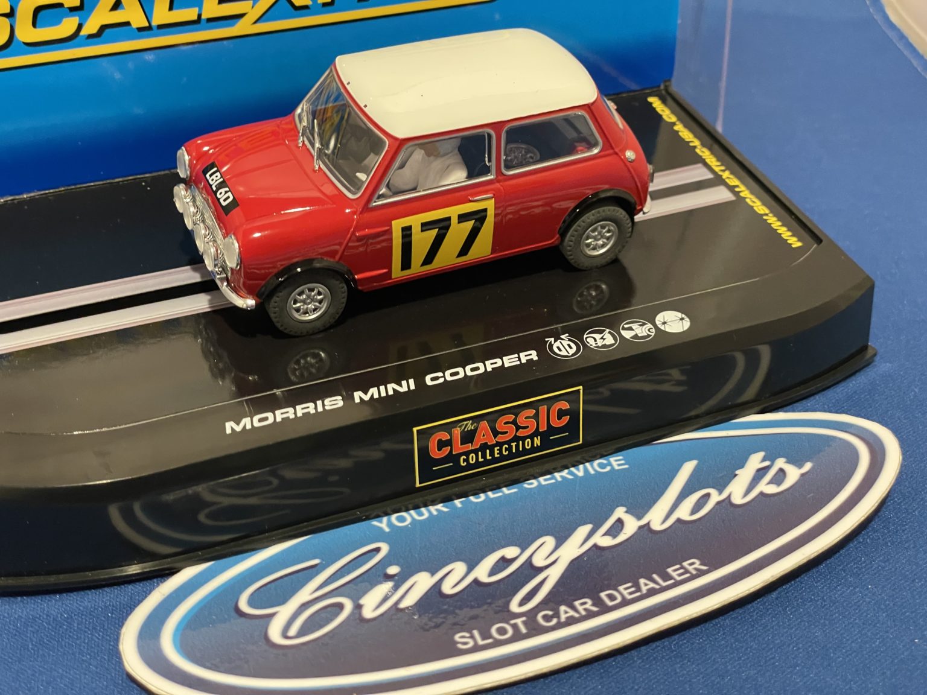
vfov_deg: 28.0
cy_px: 348
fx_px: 1393
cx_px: 464
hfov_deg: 36.8
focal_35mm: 52
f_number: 2
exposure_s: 1/40
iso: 500
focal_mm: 6
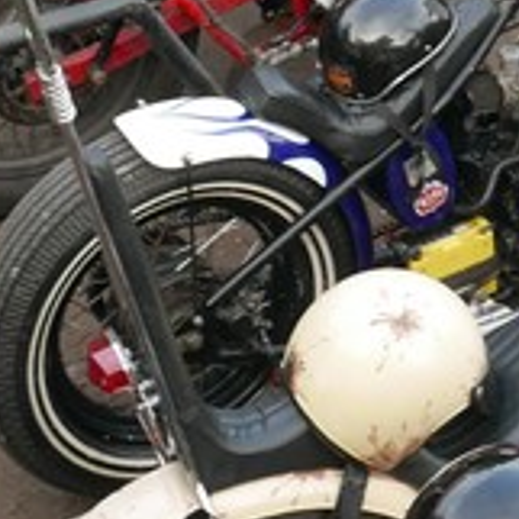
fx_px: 2935
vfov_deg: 9.6
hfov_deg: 10.0
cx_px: 625
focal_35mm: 173
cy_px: -411
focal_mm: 14.4
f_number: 3.5
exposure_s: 1/80
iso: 200
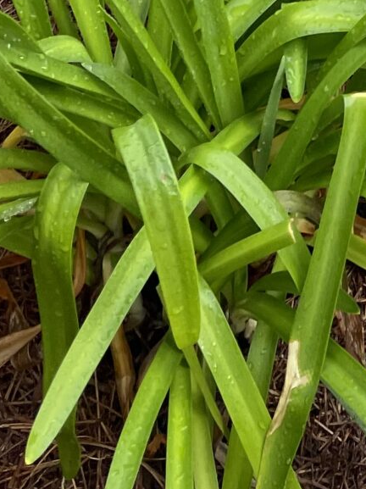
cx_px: 604
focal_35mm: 111
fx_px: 1567
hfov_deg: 12.4
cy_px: -475
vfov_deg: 14.7
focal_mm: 5.1
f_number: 1.6
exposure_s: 1/584
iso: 32
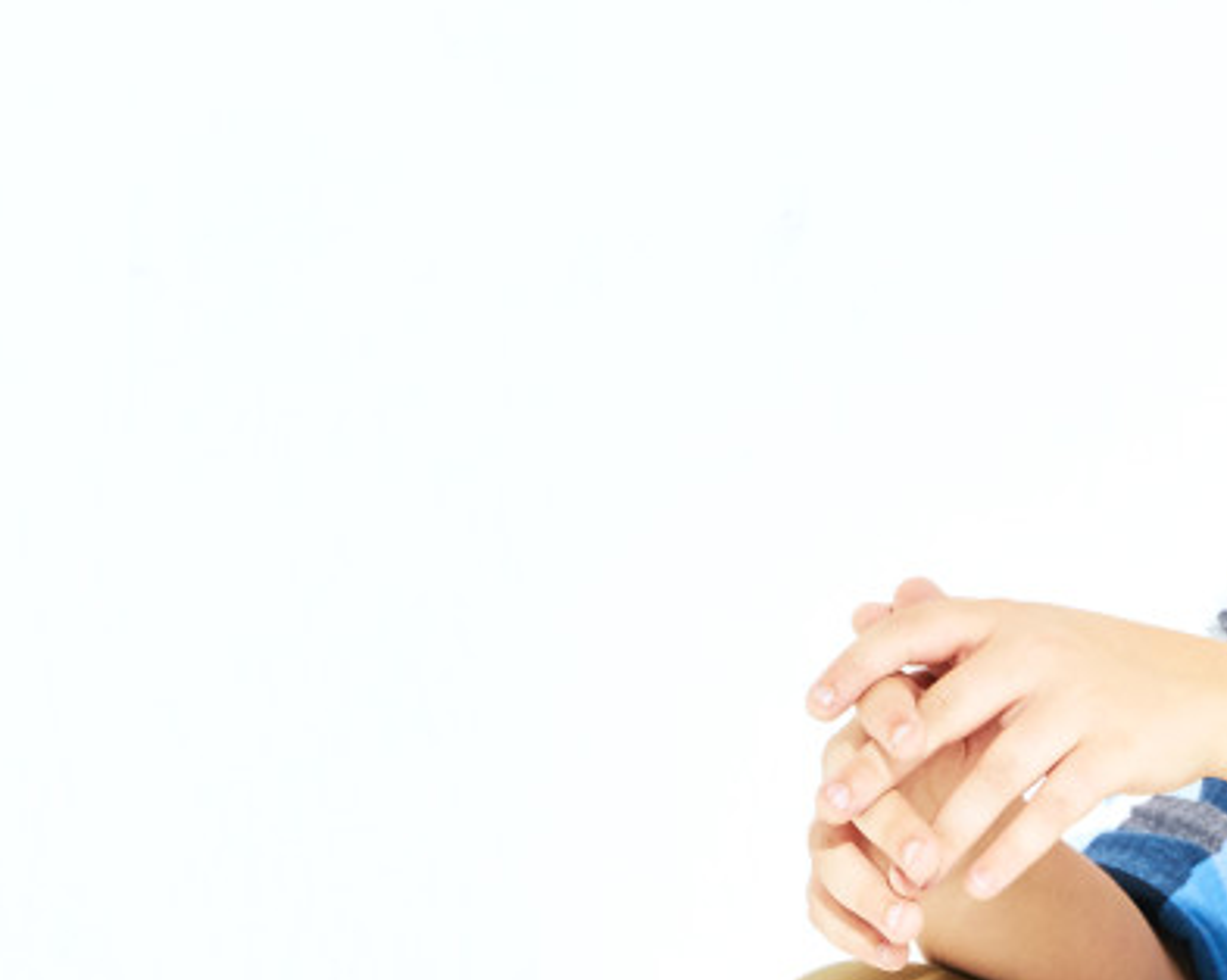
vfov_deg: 3.7
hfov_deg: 4.7
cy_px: 677
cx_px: 1367
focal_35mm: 414
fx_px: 15027
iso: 200
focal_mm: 110
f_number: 8
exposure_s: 1/160
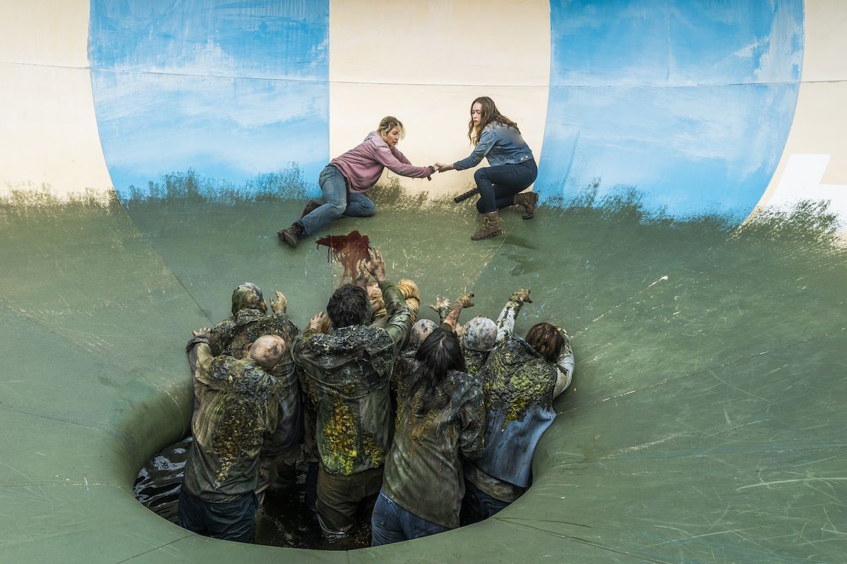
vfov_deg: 45.0
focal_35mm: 29
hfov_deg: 63.7
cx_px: 424
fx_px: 682
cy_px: 282
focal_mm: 29
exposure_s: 1/250
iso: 800
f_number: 9
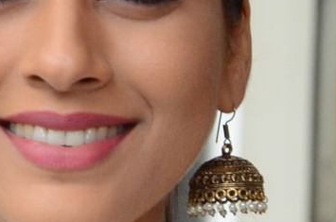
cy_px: 231
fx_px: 5131
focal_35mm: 551
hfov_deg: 3.7
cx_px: -292
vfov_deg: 2.5
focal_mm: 80
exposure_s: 1/125
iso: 1250
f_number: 8
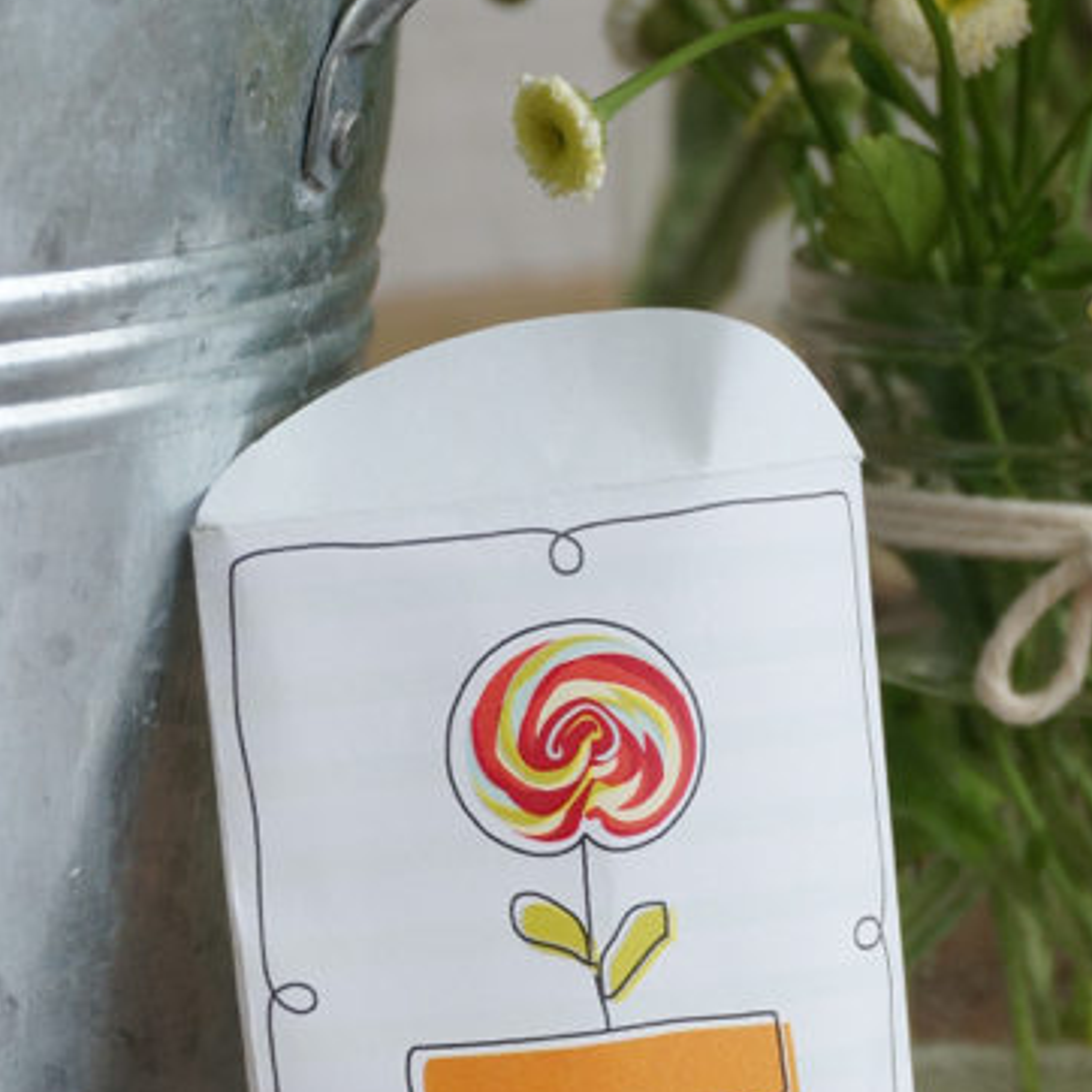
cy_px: 833
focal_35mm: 109
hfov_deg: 16.0
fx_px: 3896
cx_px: 585
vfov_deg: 15.9
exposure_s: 1/100
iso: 400
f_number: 5
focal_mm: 31
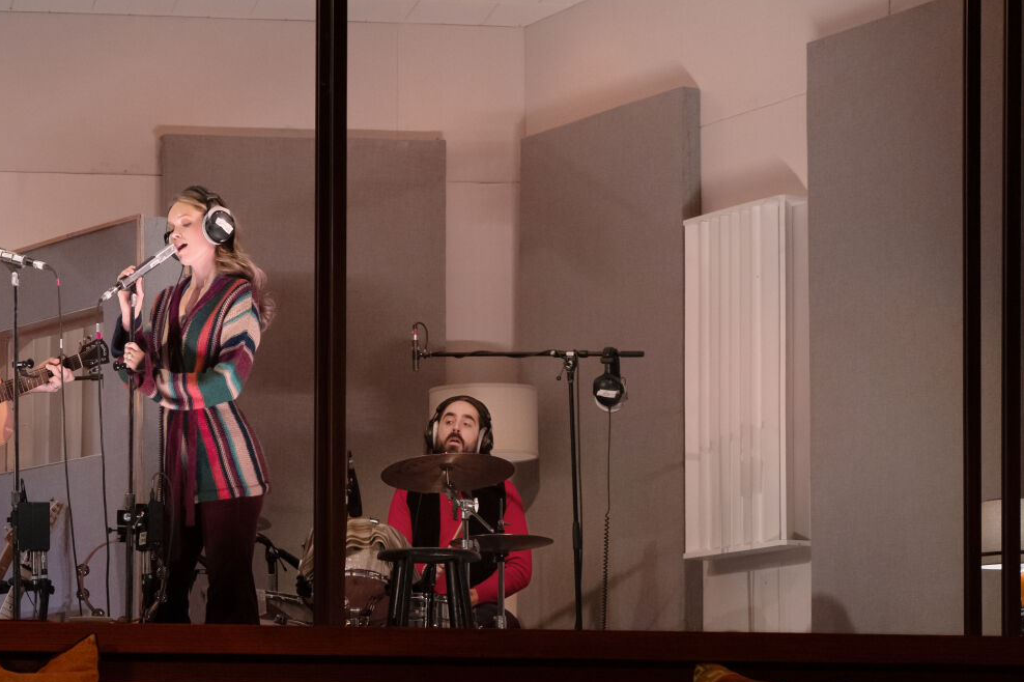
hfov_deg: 14.5
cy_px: 550
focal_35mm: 141
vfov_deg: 9.7
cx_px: 191
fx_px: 4009
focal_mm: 79
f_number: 4
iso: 2500
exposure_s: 1/250
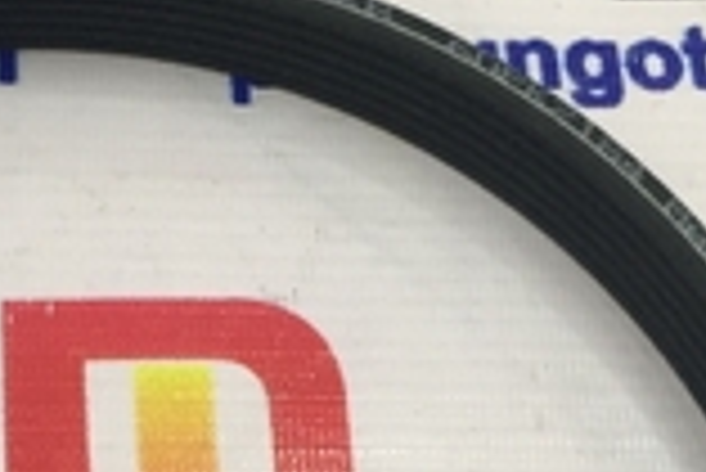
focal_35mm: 115
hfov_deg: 17.7
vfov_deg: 11.9
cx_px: 171
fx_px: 2257
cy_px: 423
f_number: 2.2
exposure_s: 1/30
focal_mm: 4.15
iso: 64
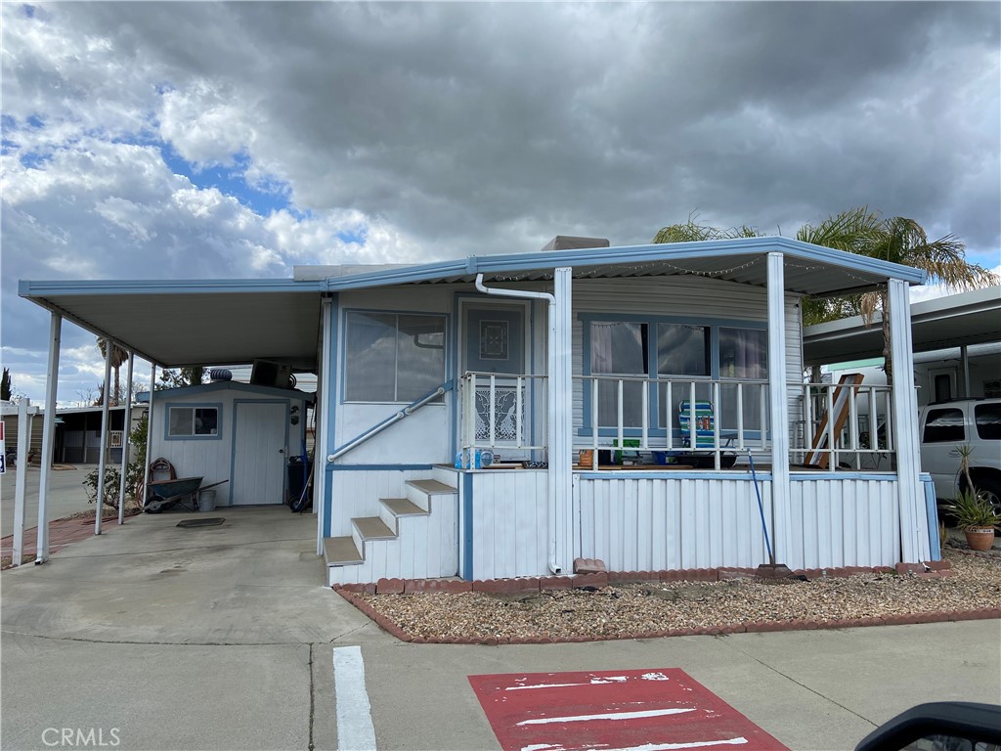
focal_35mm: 26
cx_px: 500
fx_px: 752
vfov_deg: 53.1
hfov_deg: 67.3
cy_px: 376
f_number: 1.8
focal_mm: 4.25
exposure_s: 1/1838
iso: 32
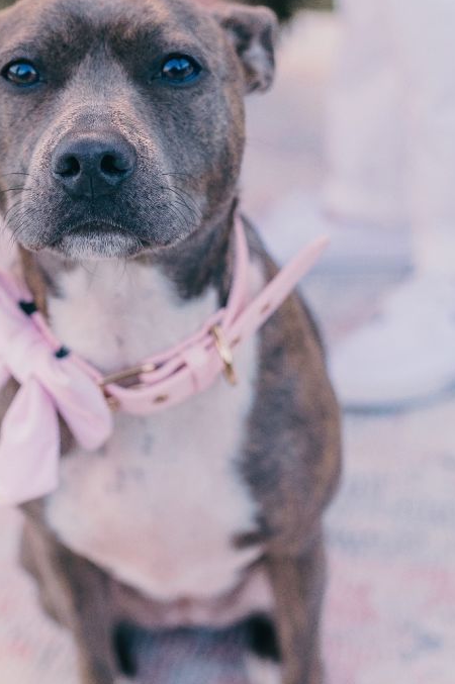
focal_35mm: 70
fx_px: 1330
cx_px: 90
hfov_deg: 19.2
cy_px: 254
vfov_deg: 28.8
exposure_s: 1/1250
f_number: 2.8
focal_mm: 35
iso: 500
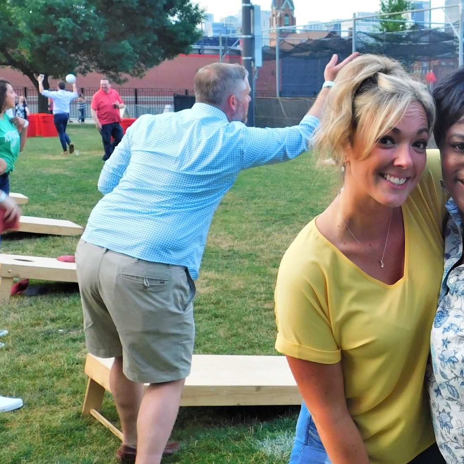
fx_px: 925
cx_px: 424
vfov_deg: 28.1
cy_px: 211
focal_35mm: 61
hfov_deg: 27.1
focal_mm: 5.3
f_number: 3.2
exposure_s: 1/60
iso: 125
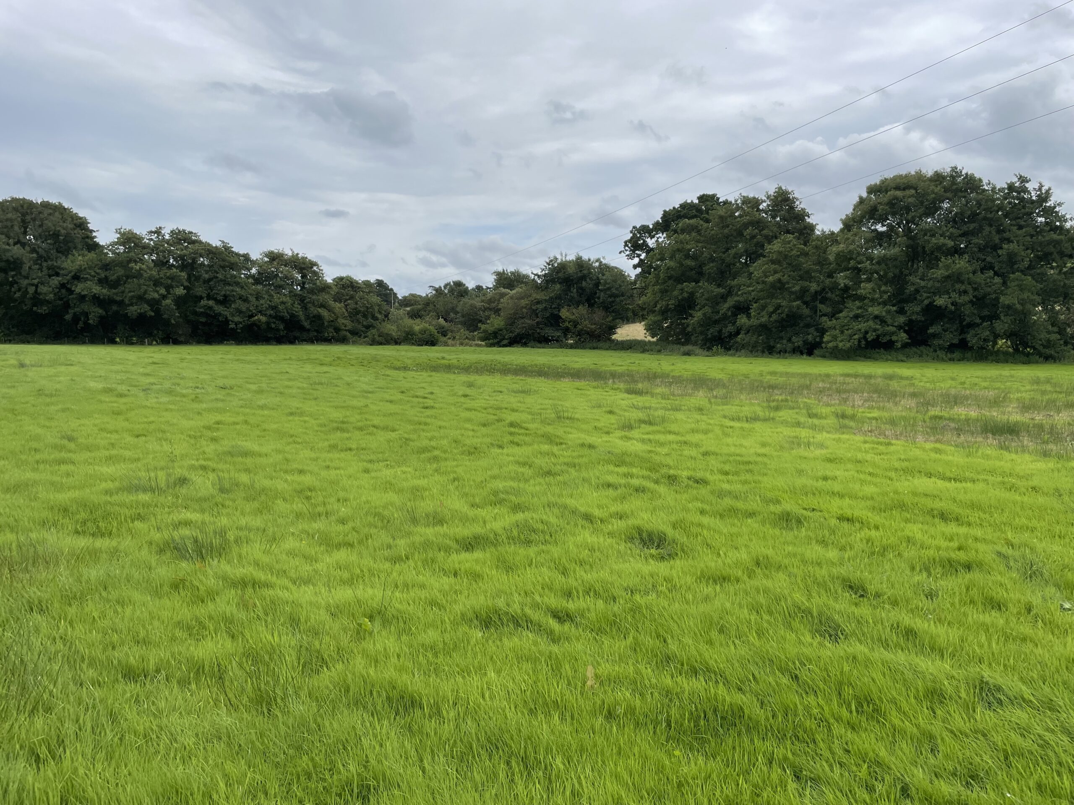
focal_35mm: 26
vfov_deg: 53.1
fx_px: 807
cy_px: 402
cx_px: 537
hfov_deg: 67.3
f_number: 1.6
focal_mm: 4.2
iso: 32
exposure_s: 1/2959
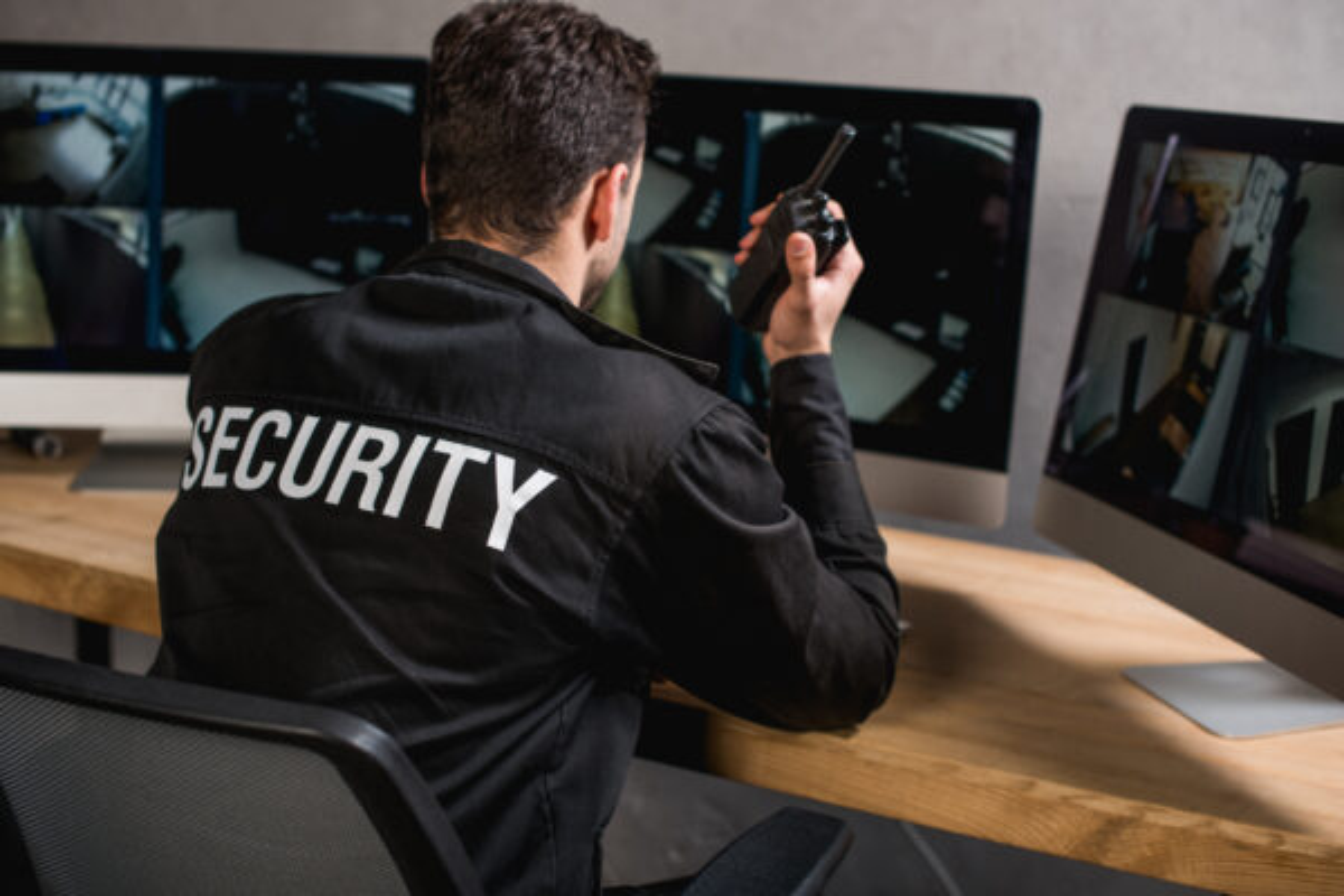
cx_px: 672
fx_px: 1867
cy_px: 448
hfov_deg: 39.6
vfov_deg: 27.0
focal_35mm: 50
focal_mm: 50
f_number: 3.5
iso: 80
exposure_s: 1/200
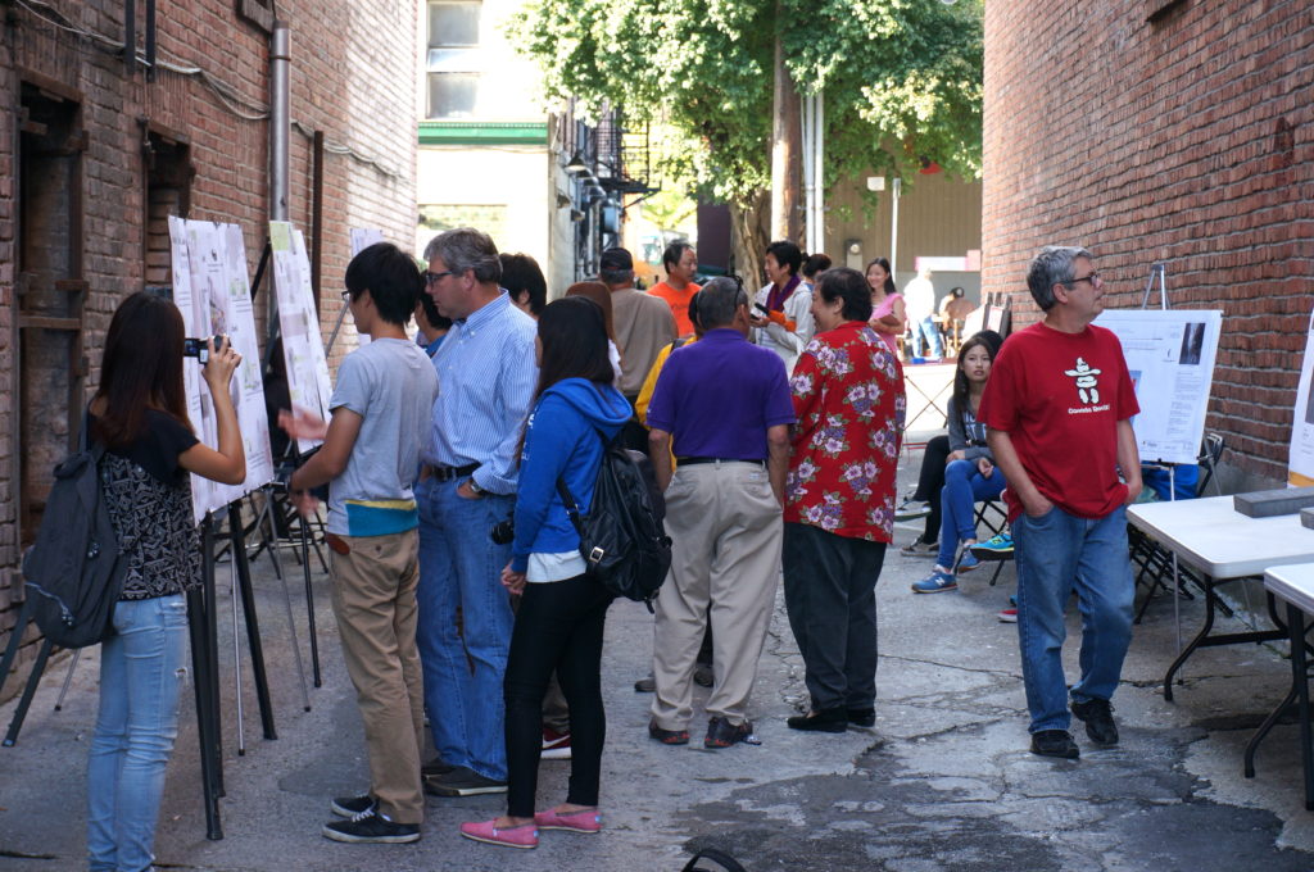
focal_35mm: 68
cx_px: 657
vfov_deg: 20.1
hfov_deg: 29.9
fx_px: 2461
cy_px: 436
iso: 250
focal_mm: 45
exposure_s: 1/80
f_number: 5.6
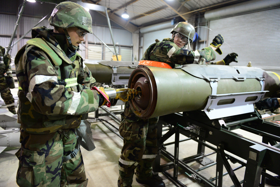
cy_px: 94
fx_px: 187
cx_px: 140
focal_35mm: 24
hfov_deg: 73.7
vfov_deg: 53.2
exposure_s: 1/50
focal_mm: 24
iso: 4000
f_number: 2.8
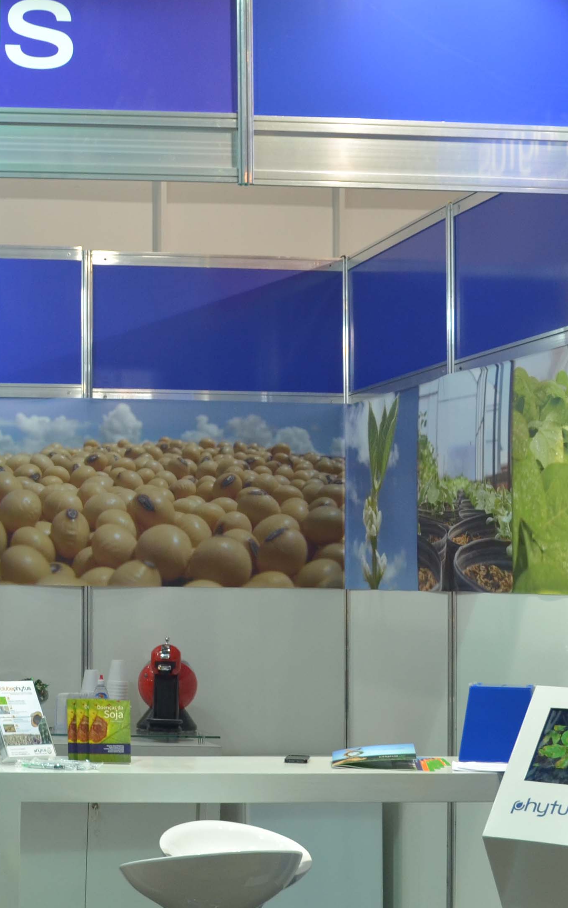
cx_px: -119
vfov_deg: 29.7
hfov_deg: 17.9
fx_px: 1709
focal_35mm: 69
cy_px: 555
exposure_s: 1/50
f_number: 5.6
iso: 400
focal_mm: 20
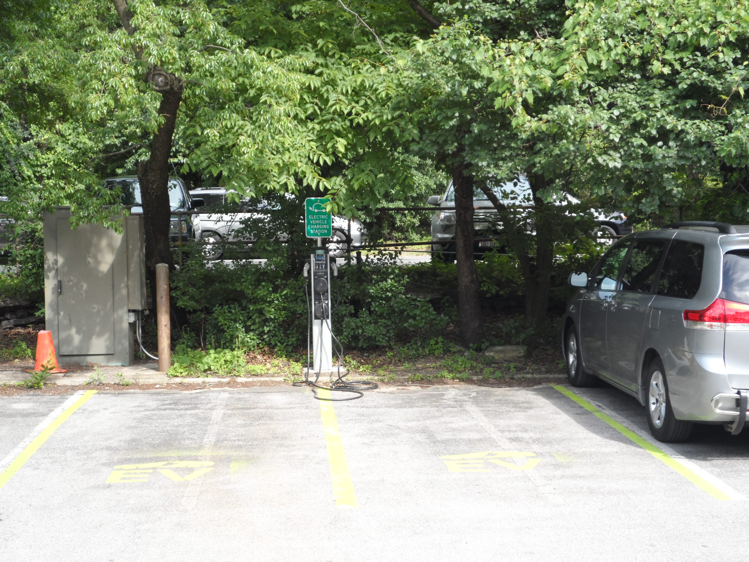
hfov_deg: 35.5
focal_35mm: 54
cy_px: 281
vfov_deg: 27.0
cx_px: 374
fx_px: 1168
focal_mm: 9.7
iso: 80
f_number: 3.6
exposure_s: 1/180
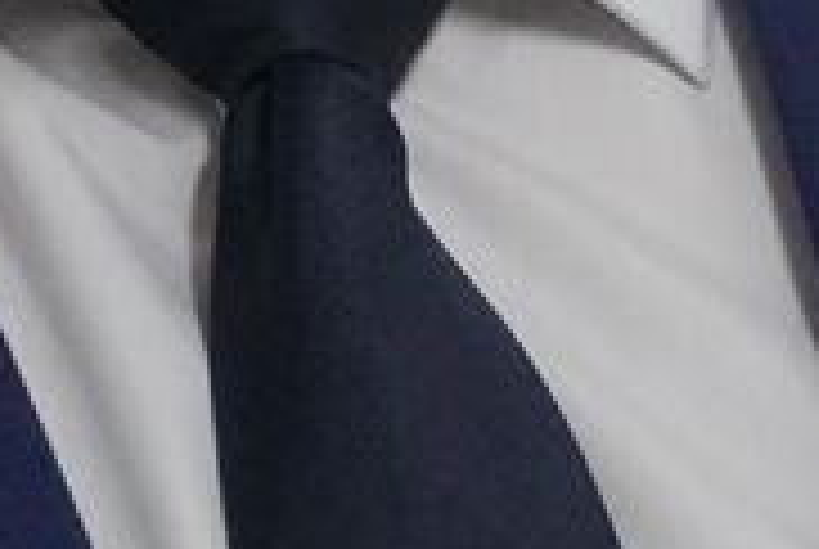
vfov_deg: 2.0
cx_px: 315
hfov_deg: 3.0
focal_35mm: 691
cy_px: -560
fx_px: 15746
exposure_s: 1/125
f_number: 5.6
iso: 6400
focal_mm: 82
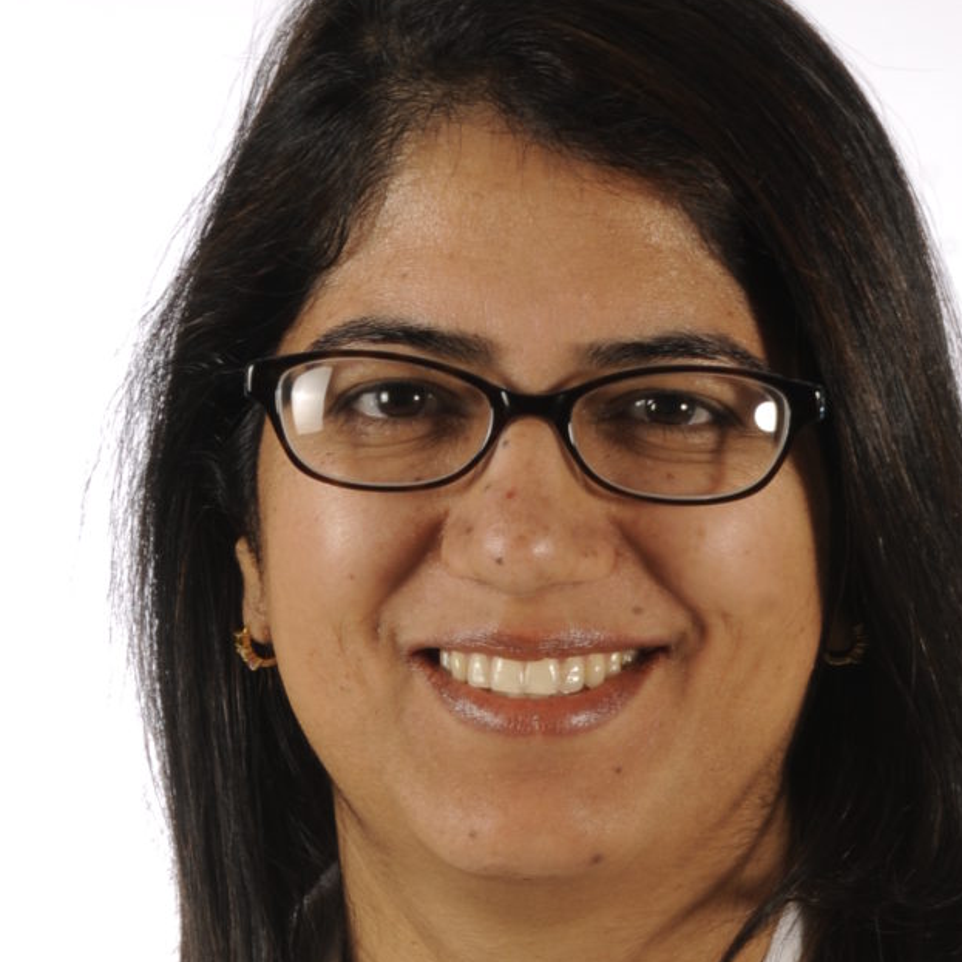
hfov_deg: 6.0
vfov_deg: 5.9
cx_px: 561
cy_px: 1141
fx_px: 9212
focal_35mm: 293
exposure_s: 1/100
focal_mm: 70
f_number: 13
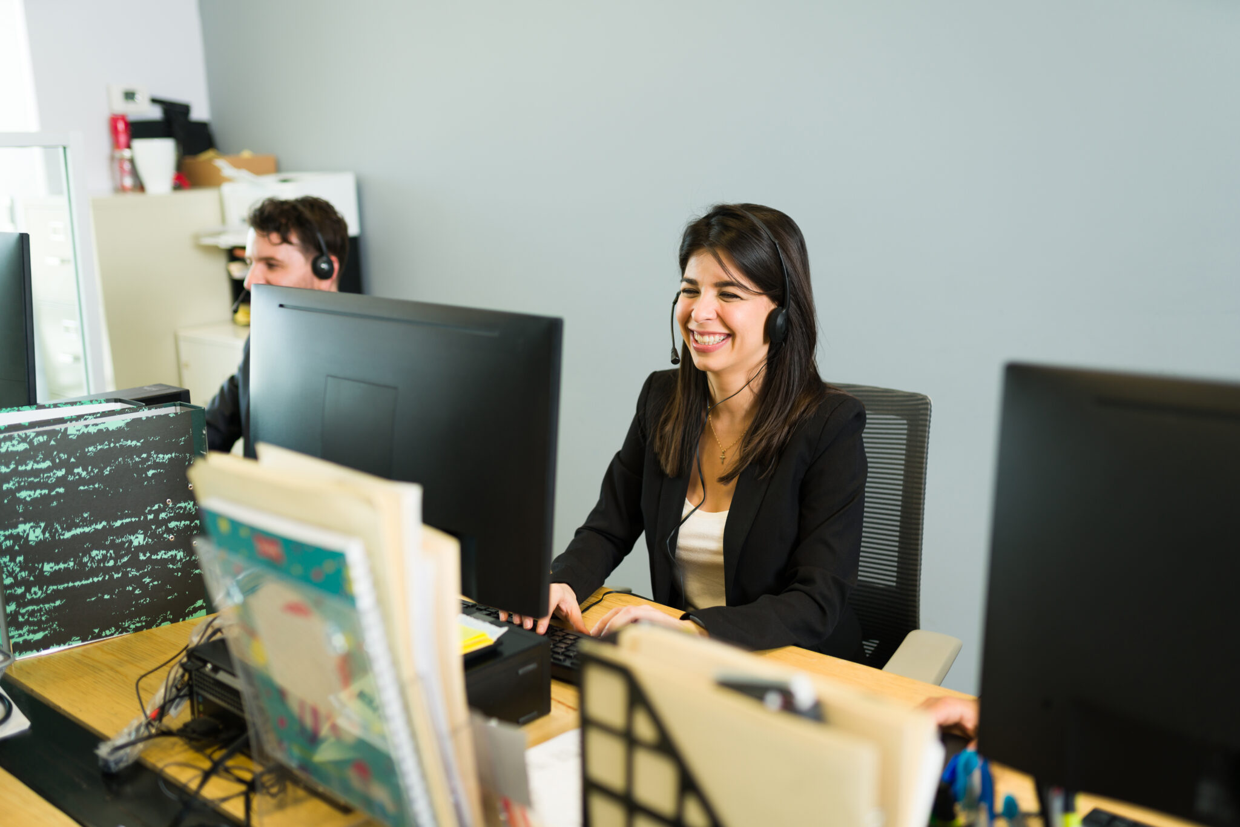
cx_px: 620
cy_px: 414
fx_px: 1206
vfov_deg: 37.9
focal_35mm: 35
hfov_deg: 54.4
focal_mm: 35
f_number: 1.8
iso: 100
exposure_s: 1/160
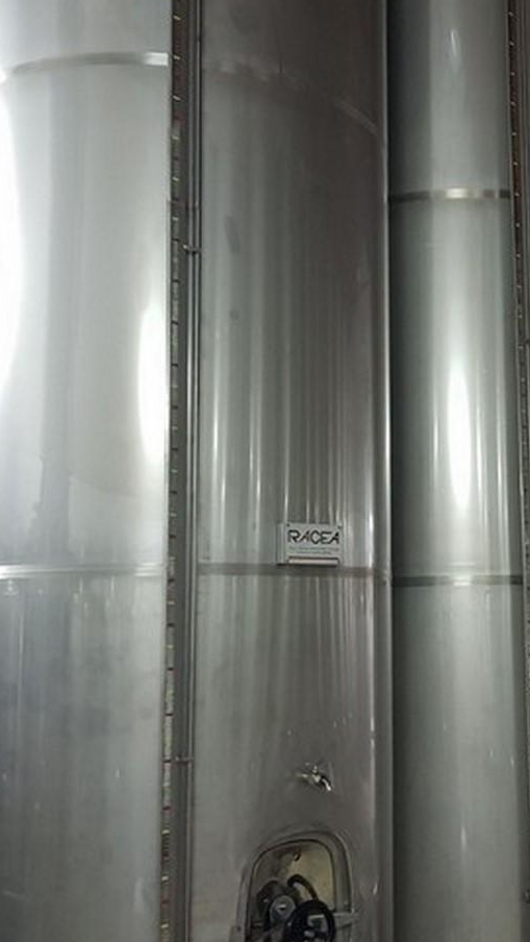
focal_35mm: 47
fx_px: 1173
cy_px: 472
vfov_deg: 43.7
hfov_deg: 24.7
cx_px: 475
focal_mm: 4.2
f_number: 1.7
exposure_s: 1/17
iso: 250
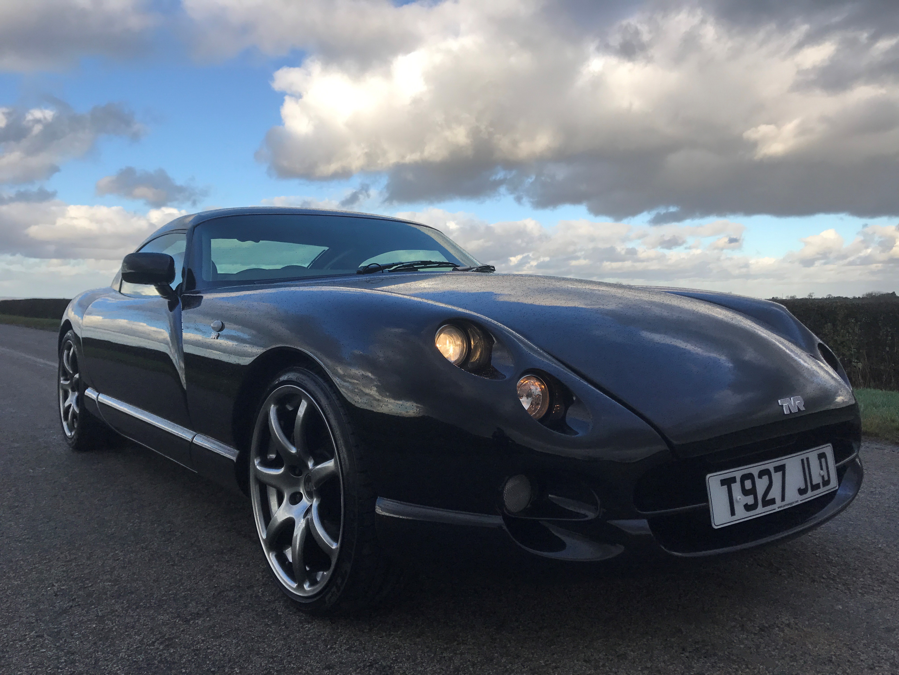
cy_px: 338
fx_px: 727
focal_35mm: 28
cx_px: 450
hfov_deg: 63.4
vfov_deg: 49.7
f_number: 1.8
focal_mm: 3.99
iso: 20
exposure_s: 1/1076
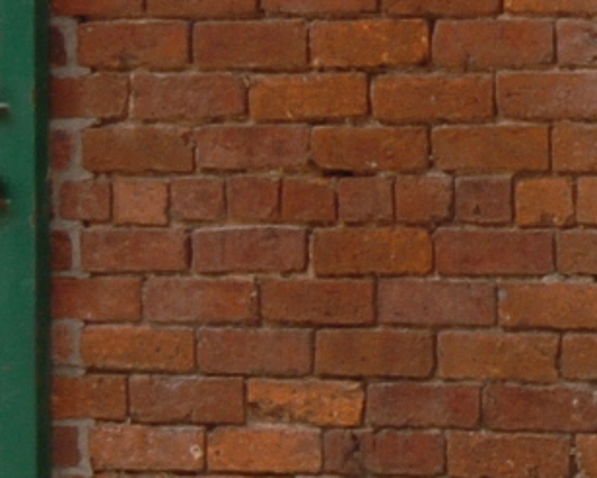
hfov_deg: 5.7
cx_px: 788
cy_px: 2
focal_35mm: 337
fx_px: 5958
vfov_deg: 4.6
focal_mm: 40
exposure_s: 1/320
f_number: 8.5
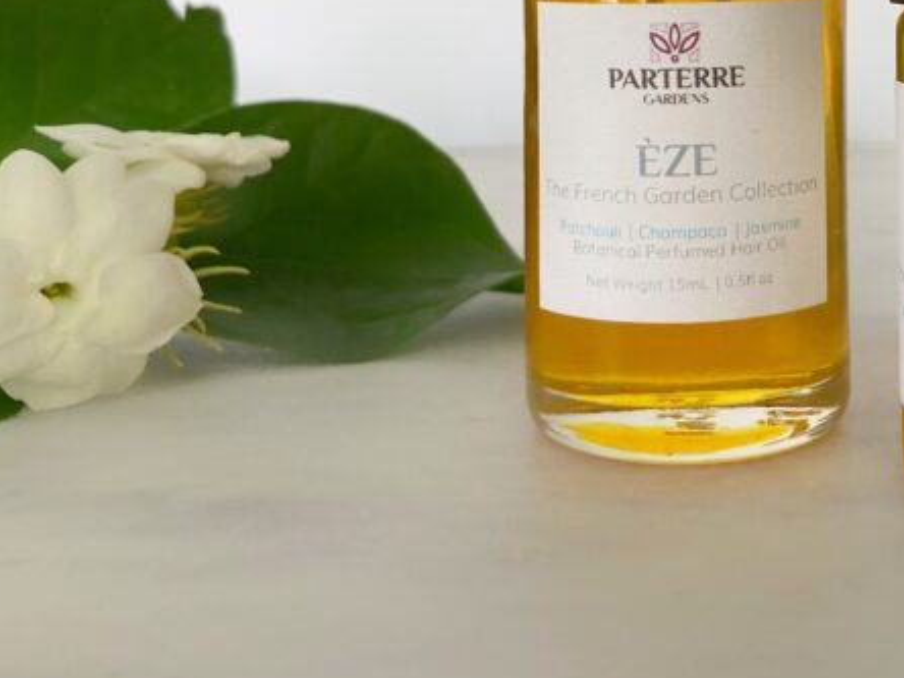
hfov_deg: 29.8
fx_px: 1645
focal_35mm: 63
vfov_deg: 22.3
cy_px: -26
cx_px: 755
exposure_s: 1/66
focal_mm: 3.99
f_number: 1.8
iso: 80
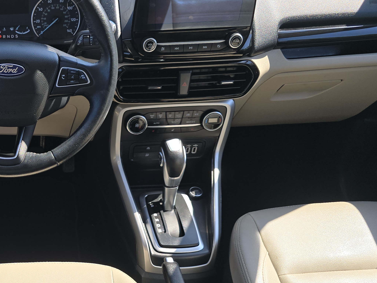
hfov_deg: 38.6
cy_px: 182
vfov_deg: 32.0
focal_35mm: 45
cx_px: 25
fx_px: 490
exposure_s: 1/245
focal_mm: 6.3
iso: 12
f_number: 1.7
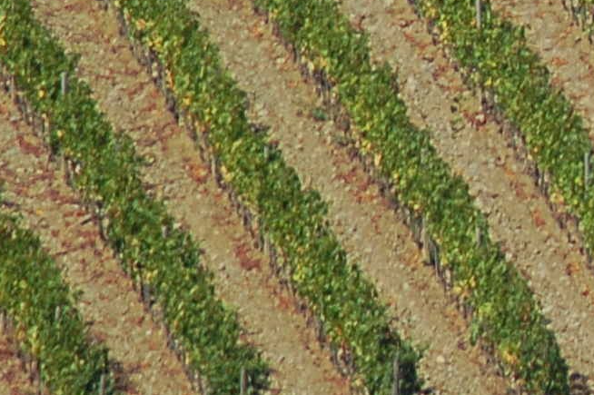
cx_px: 1155
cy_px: 66
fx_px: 34112
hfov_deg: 1.0
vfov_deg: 0.7
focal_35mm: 2069
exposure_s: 1/2000
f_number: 5.6
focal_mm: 300
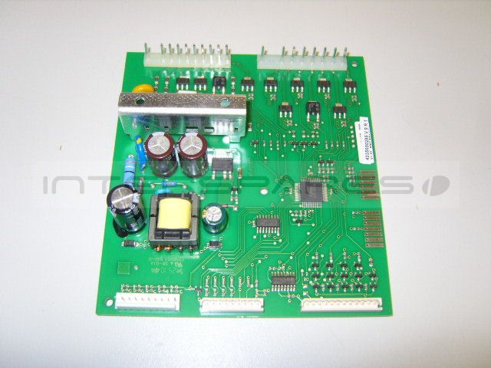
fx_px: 496
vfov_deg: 40.7
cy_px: 184
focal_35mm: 35
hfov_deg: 52.6
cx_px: 246
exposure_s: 1/30
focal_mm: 7.4
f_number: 2.8
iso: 100
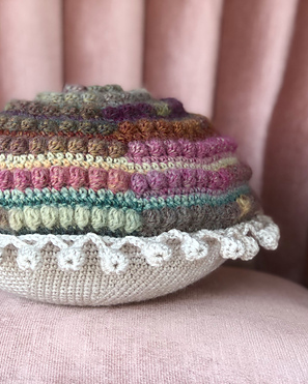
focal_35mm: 75
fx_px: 854
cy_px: 192
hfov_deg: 20.3
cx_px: 93
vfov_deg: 25.4
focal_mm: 6.6
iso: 20
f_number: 2.8
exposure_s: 1/60
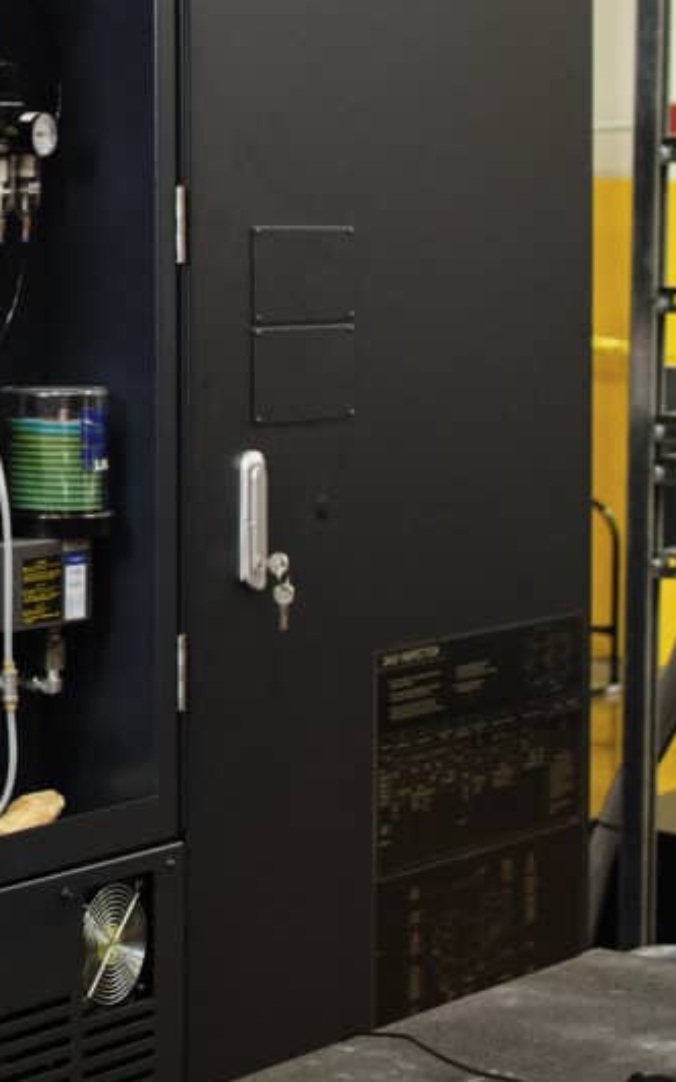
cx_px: -639
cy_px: 372
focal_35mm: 103
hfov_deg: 11.5
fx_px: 3039
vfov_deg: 20.1
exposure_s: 1/80
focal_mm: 23
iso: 800
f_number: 2.8
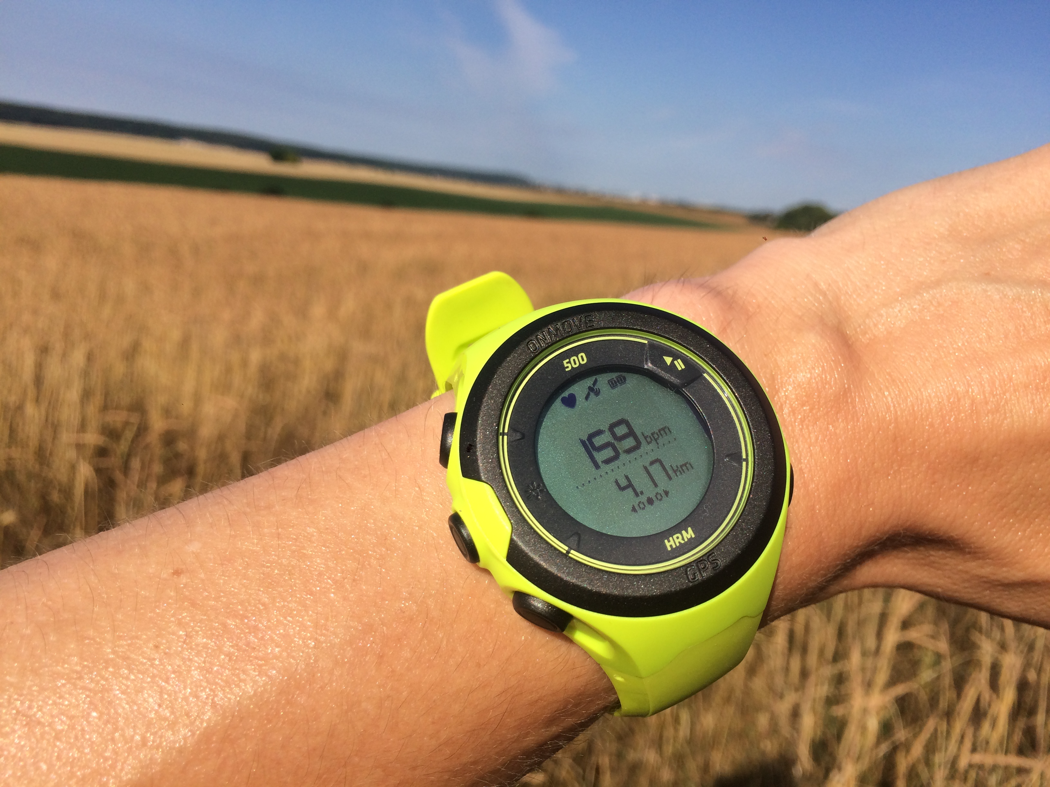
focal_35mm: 29
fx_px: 880
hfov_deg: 61.7
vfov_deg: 48.2
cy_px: 394
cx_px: 525
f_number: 2.2
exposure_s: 1/2933
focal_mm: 4.15
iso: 32
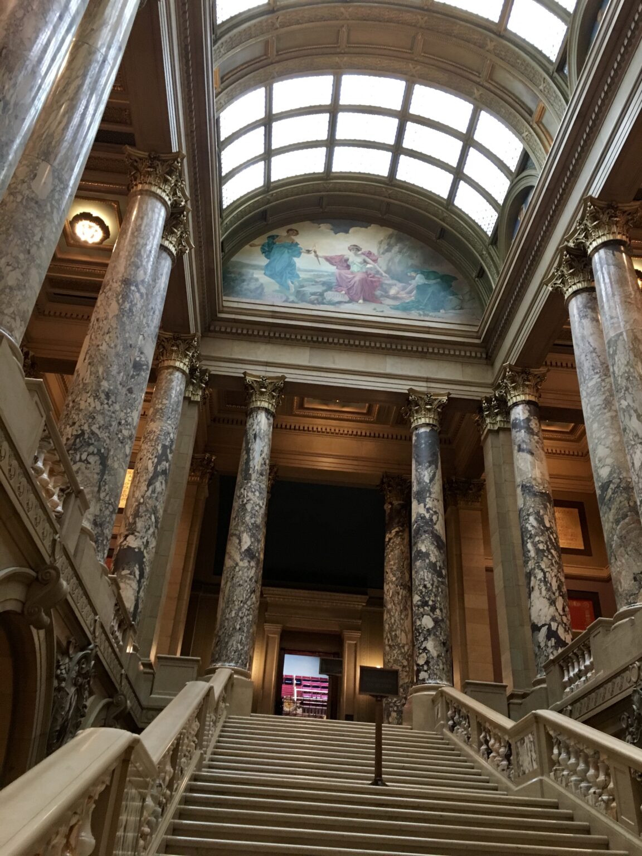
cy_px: 428
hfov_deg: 48.2
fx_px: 717
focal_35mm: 29
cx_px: 321
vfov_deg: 61.7
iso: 125
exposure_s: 1/30
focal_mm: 4.15
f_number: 2.2
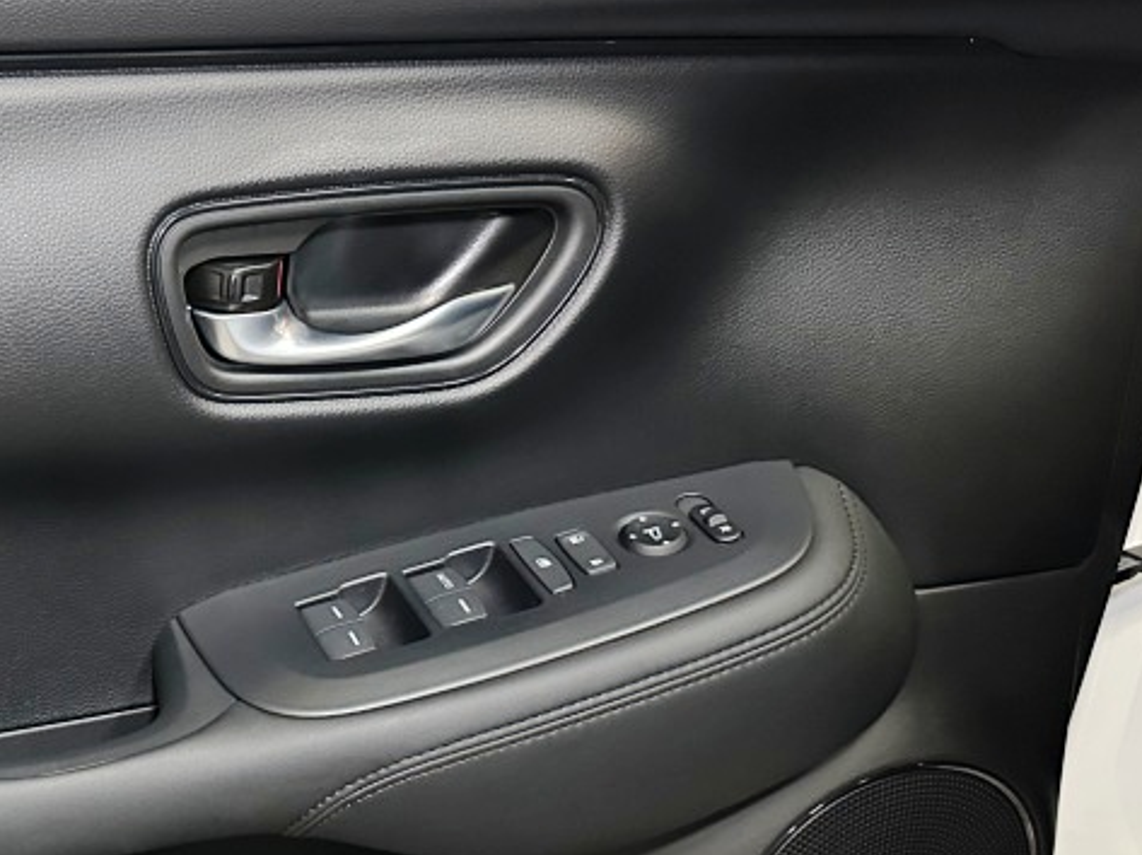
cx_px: 36
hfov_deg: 34.0
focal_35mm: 52
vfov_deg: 27.9
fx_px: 1714
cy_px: 556
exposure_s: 1/40
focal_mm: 6.86
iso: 640
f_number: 1.78
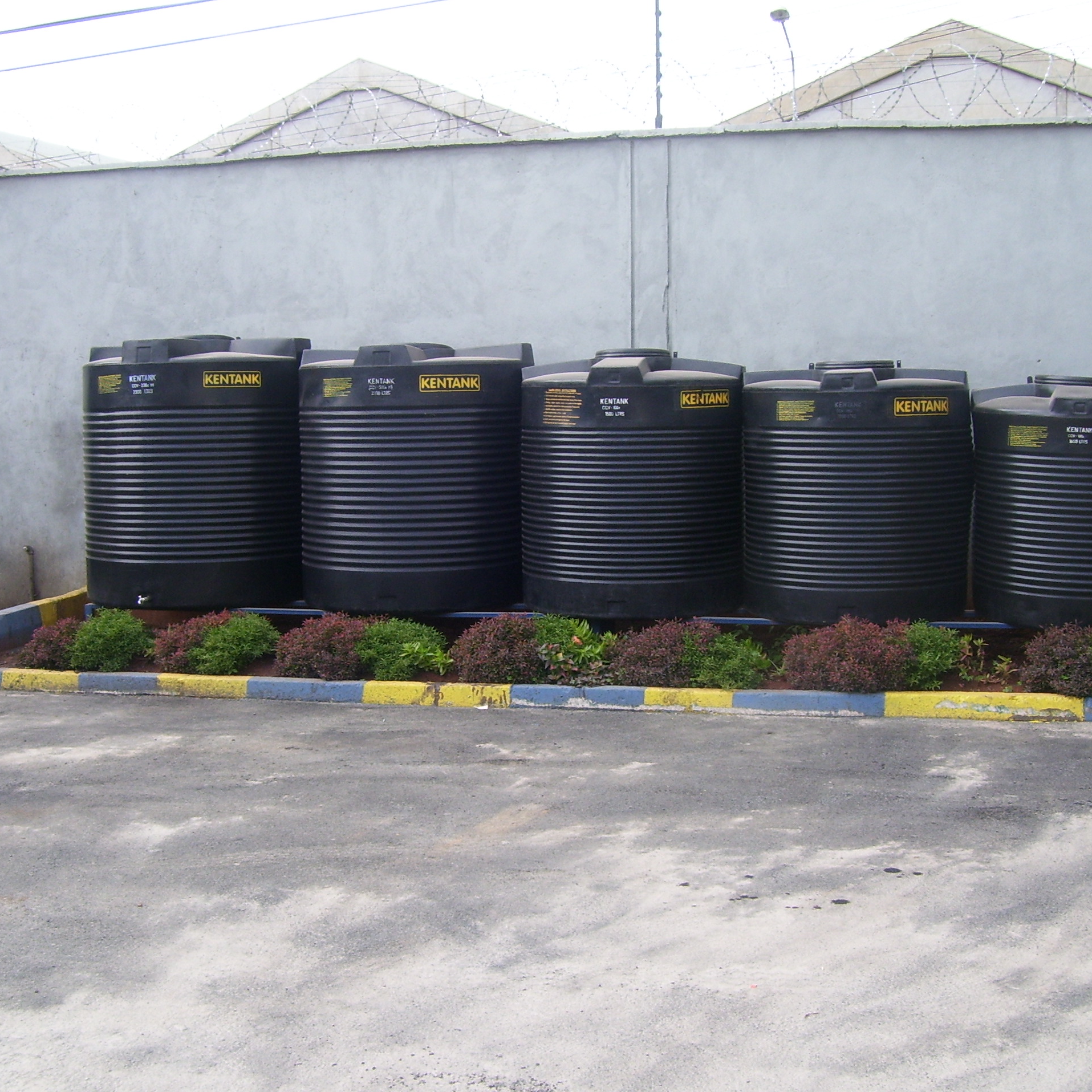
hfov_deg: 38.3
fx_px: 1570
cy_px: 546
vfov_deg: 38.3
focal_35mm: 44
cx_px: 478
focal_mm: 6
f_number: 4.8
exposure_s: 1/125
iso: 80
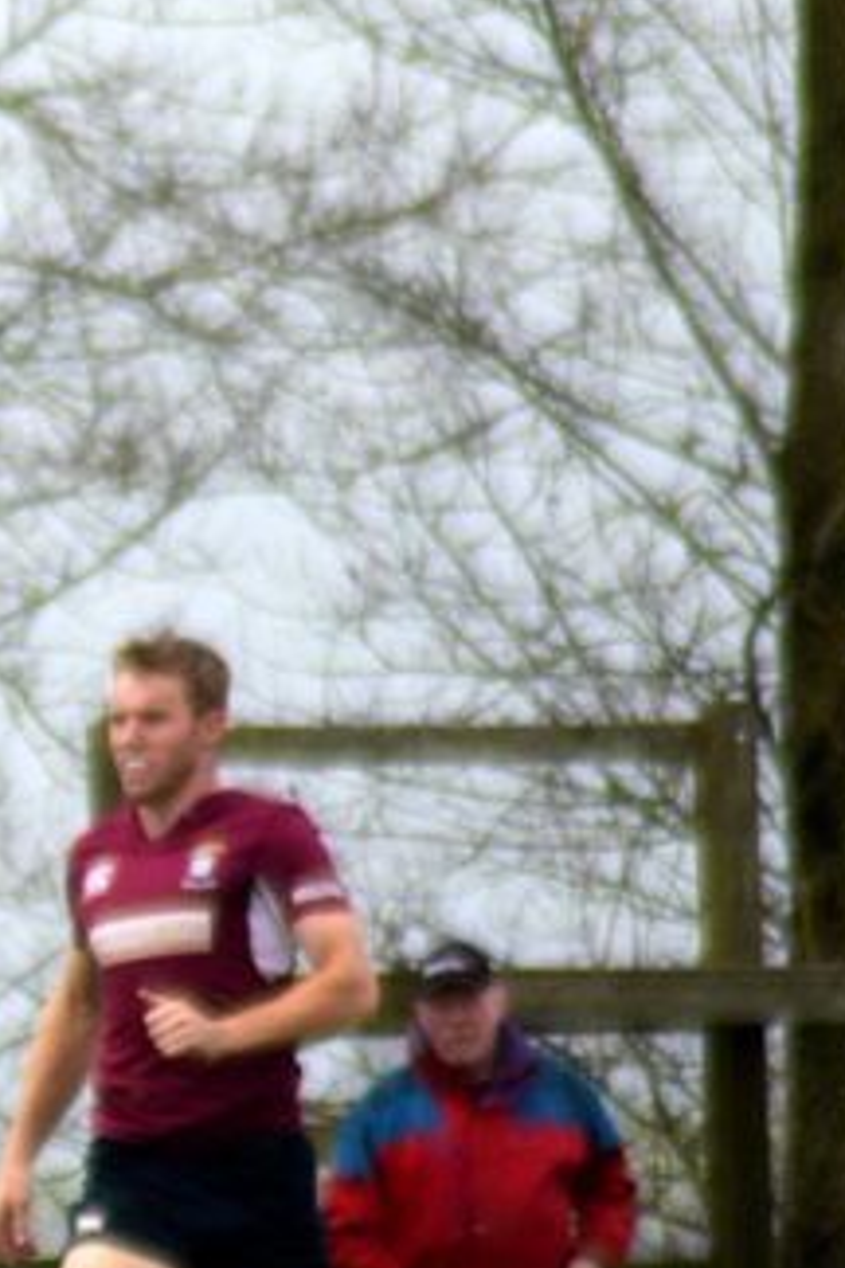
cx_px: -1009
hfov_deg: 1.1
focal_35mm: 1281
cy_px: 1293
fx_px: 45098
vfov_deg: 1.6
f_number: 5.3
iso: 500
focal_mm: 270
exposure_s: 1/1000
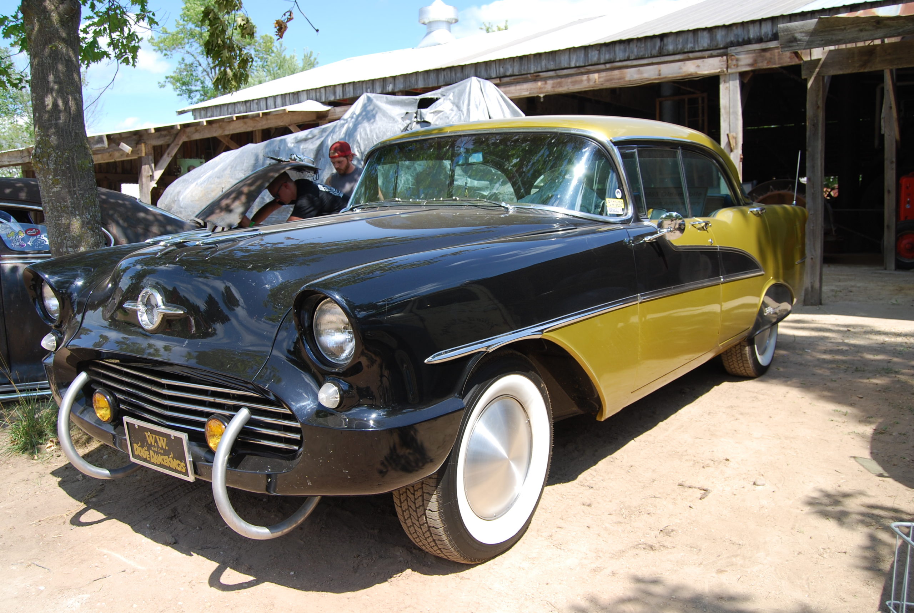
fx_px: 763
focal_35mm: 30
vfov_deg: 43.8
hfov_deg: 61.8
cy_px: 306
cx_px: 457
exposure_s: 1/160
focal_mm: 20
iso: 100
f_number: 6.3
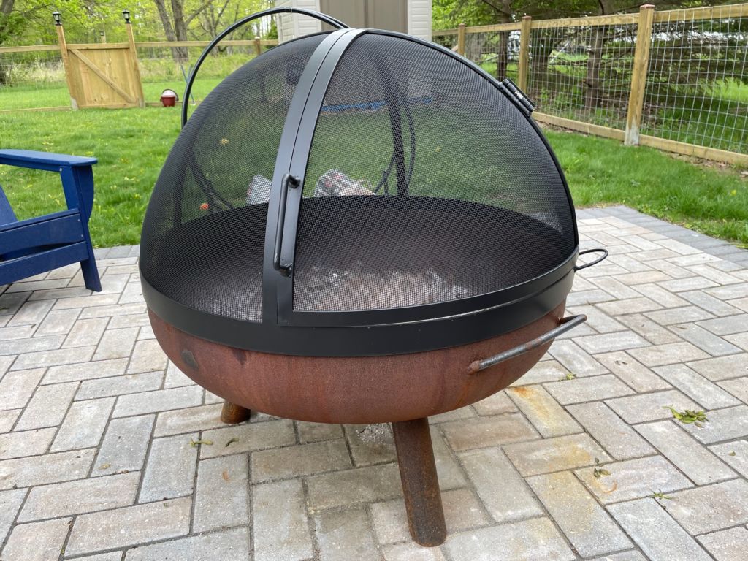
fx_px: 562
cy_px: 280
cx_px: 374
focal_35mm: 26
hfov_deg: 67.3
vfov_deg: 53.1
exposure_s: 1/332
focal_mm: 4.2
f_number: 1.6
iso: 32
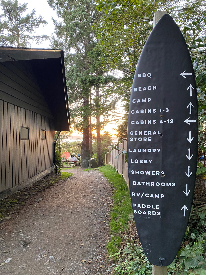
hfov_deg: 53.1
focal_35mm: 26
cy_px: 138
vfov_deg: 67.3
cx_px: 103
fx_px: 206
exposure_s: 1/60
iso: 500
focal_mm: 4.25
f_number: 1.8
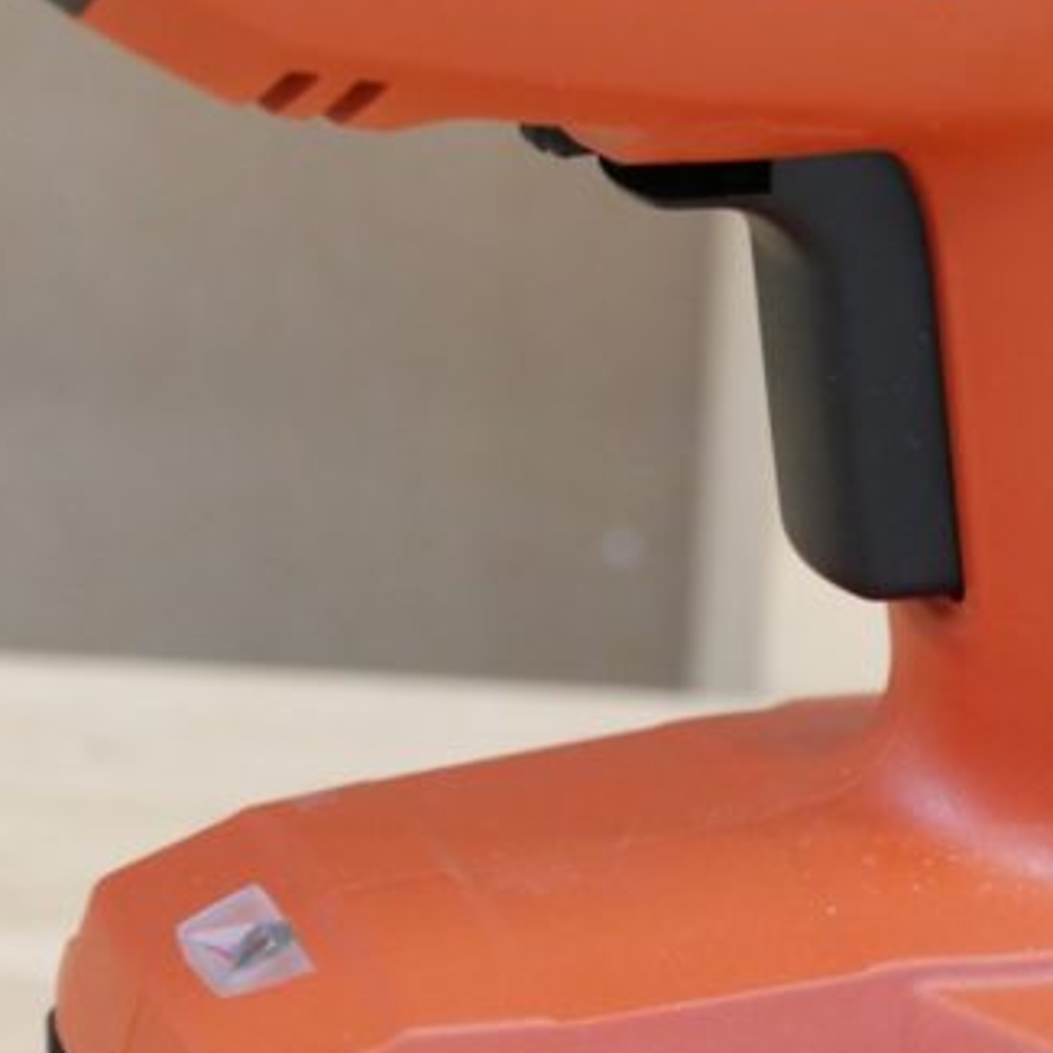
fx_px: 9499
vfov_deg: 6.3
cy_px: 237
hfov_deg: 6.3
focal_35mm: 276
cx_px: 590
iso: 3200
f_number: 5.4
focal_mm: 73
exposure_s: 1/60
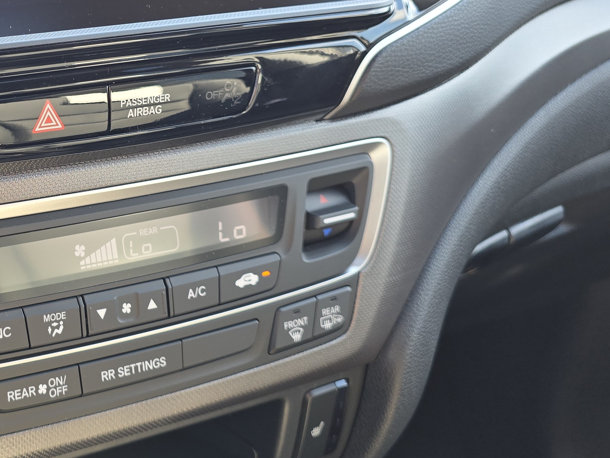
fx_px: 916
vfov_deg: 27.8
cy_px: 139
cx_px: -6
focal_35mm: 52
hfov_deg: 33.5
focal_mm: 6.3
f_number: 1.7
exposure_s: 1/180
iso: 64
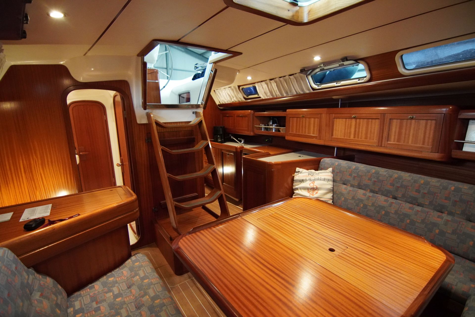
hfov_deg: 95.0
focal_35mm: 16
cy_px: 158
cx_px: 238
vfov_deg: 72.1
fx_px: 218
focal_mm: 11
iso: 4000
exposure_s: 1/160
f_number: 2.8
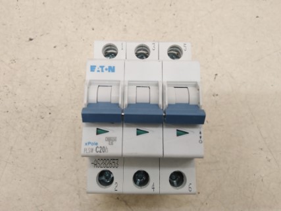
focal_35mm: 26
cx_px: 140
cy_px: 106
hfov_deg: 67.3
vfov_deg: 53.0
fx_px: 211
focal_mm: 3.59
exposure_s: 1/24
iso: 355
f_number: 1.8
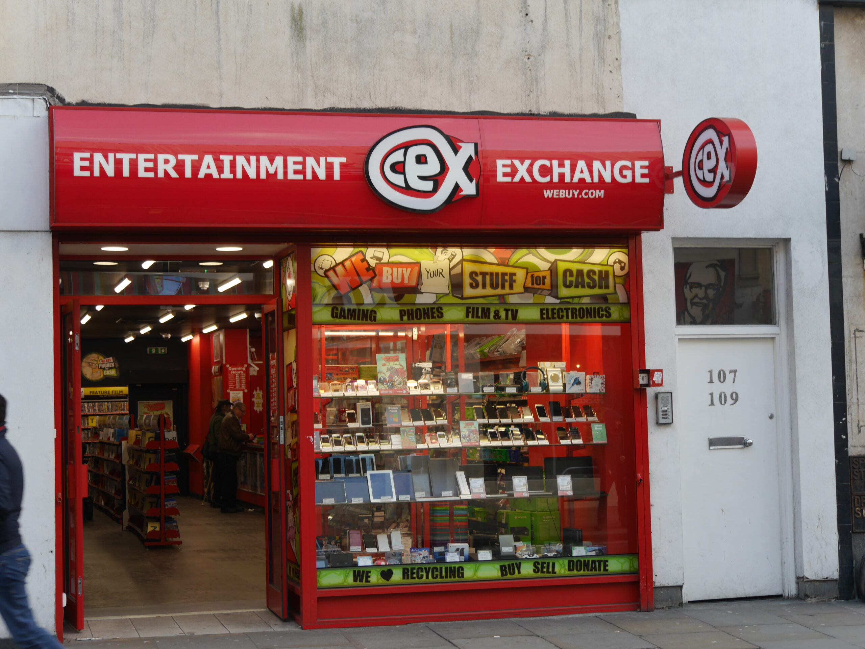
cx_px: 432
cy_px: 324
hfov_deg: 28.6
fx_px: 1699
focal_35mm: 68
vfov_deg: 21.6
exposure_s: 1/80
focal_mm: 34
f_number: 4.5
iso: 160
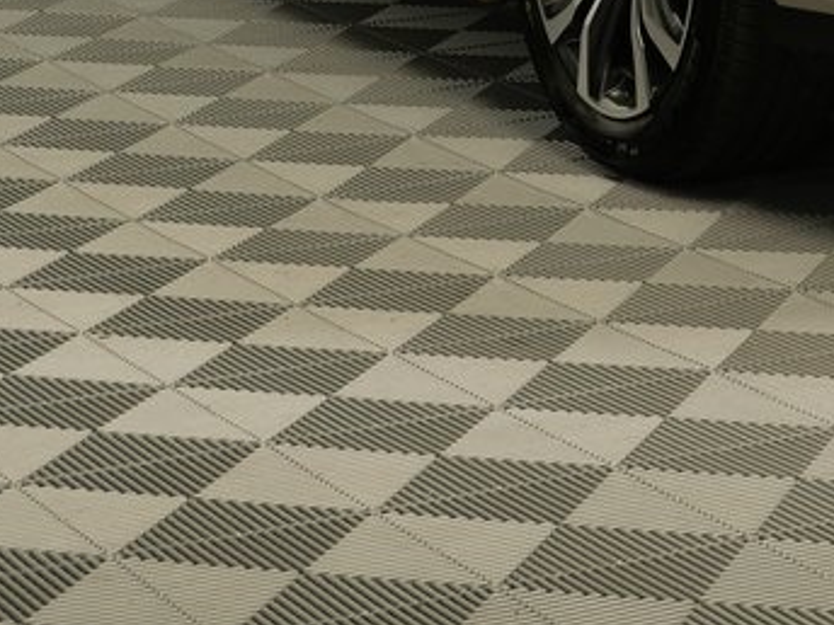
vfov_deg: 9.7
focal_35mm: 149
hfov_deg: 13.1
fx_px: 3590
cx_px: 836
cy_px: -266
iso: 250
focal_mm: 25
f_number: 5.6
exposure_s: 1/200
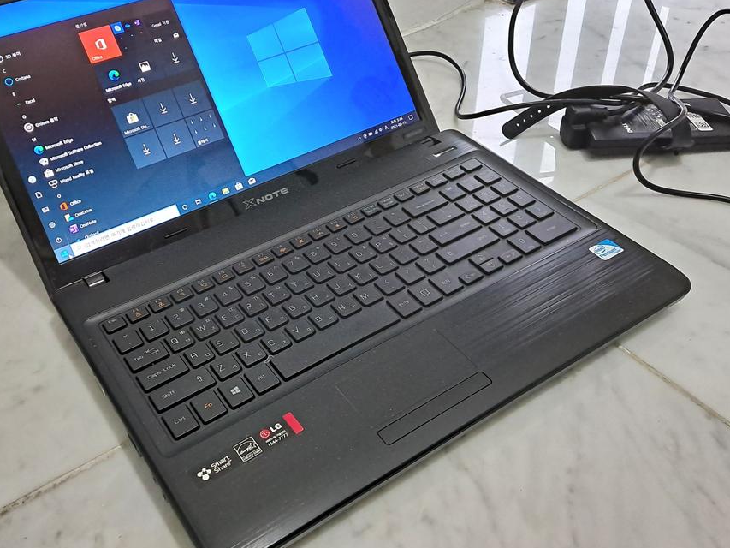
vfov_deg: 39.6
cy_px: 239
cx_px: 307
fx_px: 759
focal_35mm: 36
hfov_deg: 51.1
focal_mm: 5.23
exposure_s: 1/60
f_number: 1.8
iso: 200
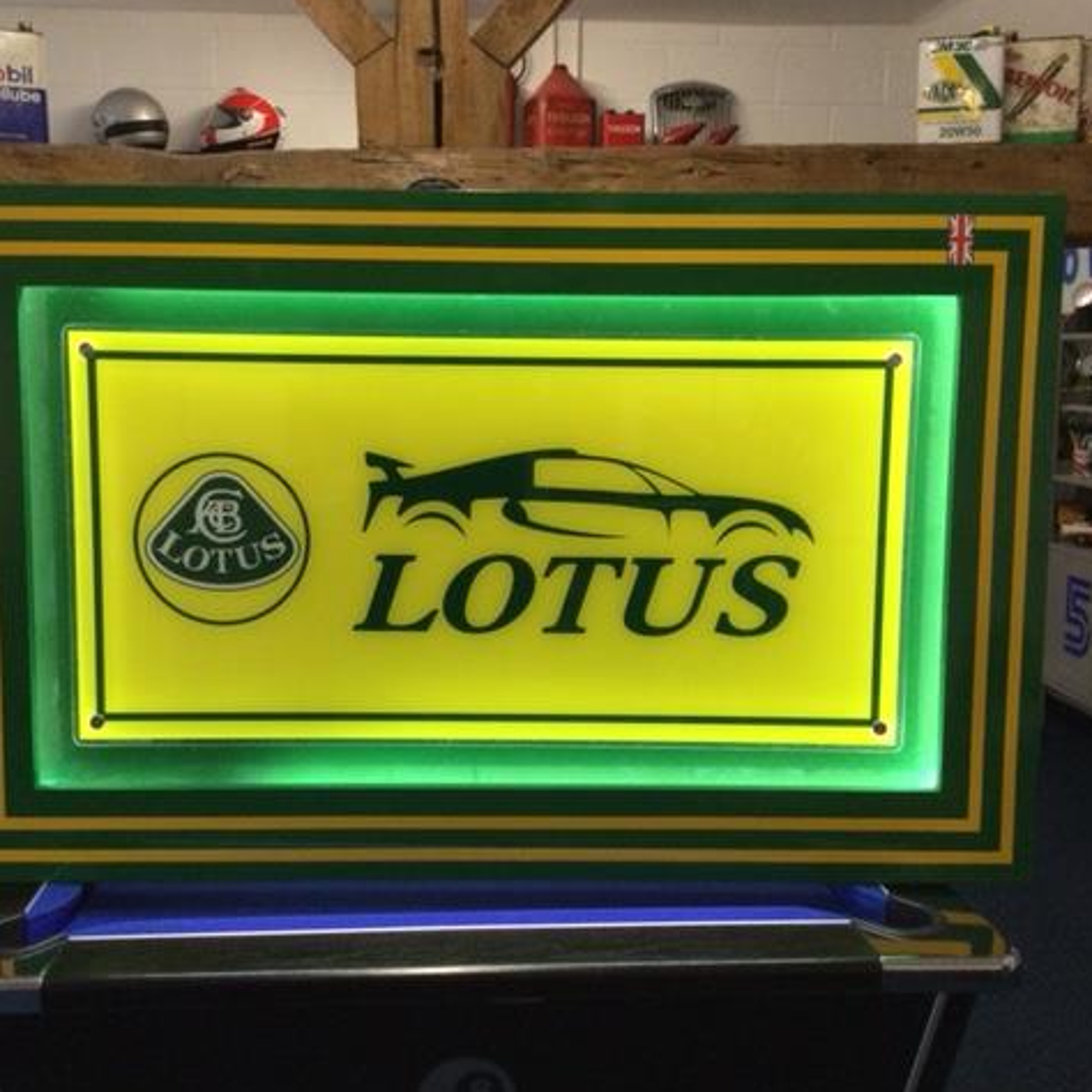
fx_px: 1321
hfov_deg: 44.9
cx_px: 514
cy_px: 548
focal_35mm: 37
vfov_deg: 44.9
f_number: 2.4
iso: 200
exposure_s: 1/33
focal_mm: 3.3
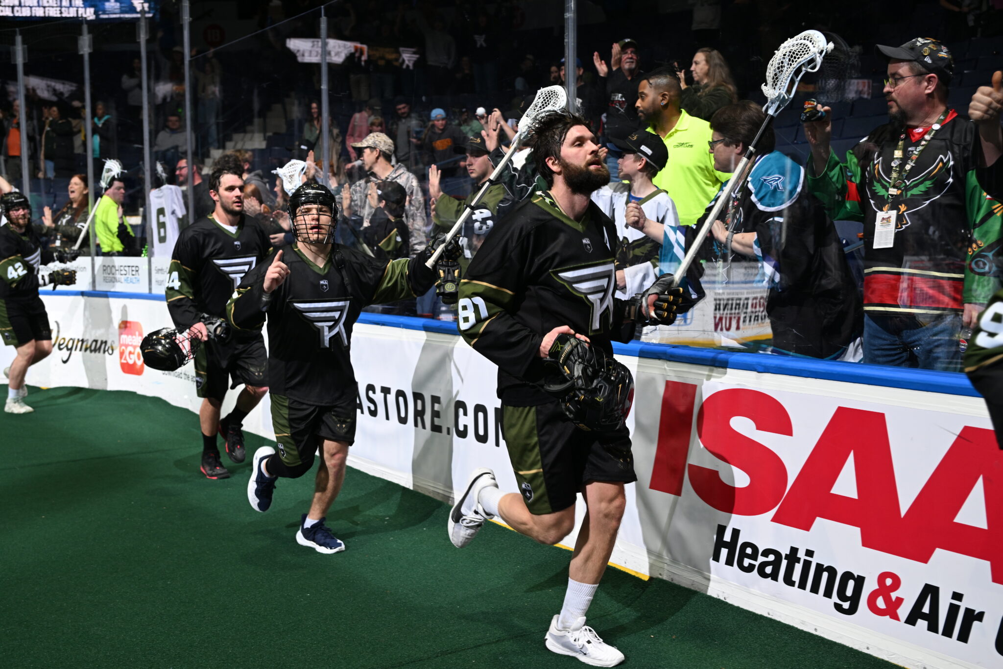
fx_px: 1142
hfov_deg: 47.4
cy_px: 334
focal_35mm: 41
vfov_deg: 32.6
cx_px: 502
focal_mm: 41
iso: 400
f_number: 4
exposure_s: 1/200
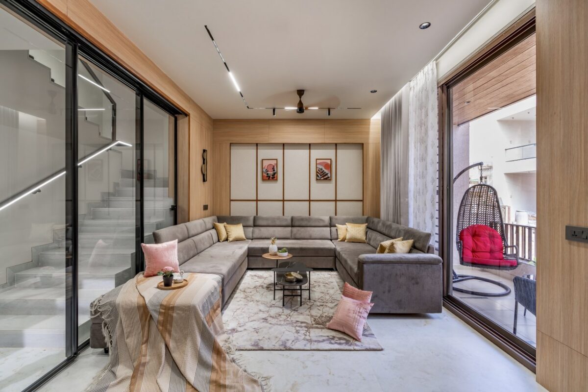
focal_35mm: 16
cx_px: 294
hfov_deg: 96.7
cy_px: 196
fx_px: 261
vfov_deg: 73.7
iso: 160
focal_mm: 16
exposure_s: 1/10
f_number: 8
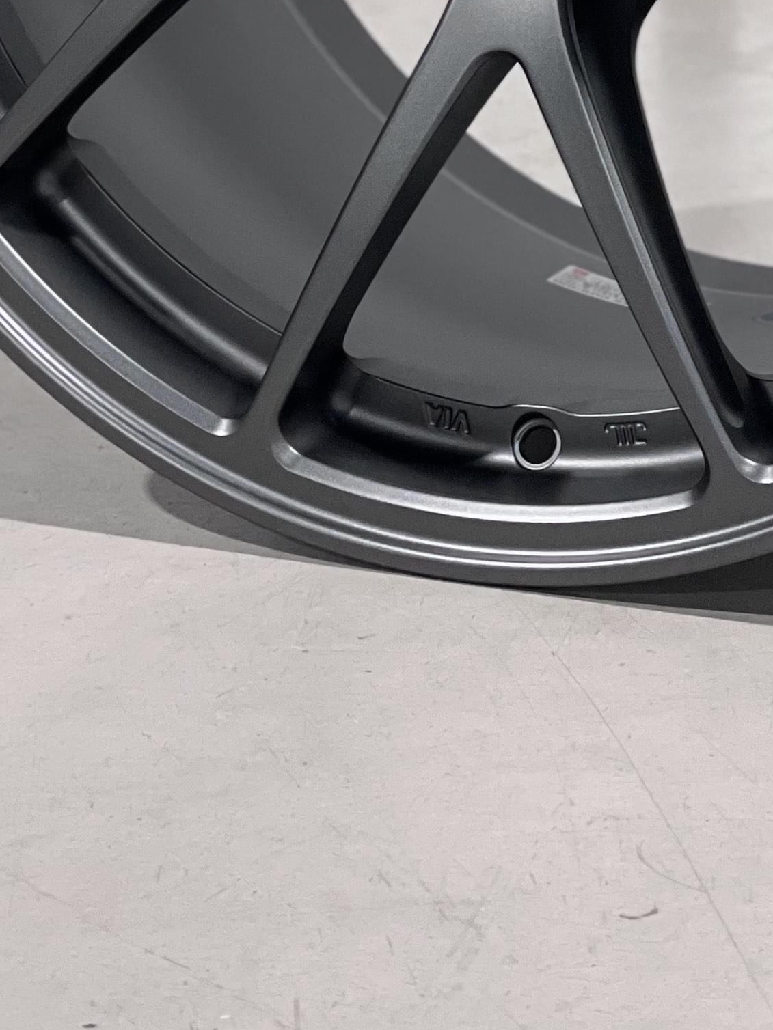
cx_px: 608
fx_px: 4139
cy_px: -225
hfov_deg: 10.6
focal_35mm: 139
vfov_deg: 13.8
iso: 200
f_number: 2
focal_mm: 6
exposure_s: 1/100
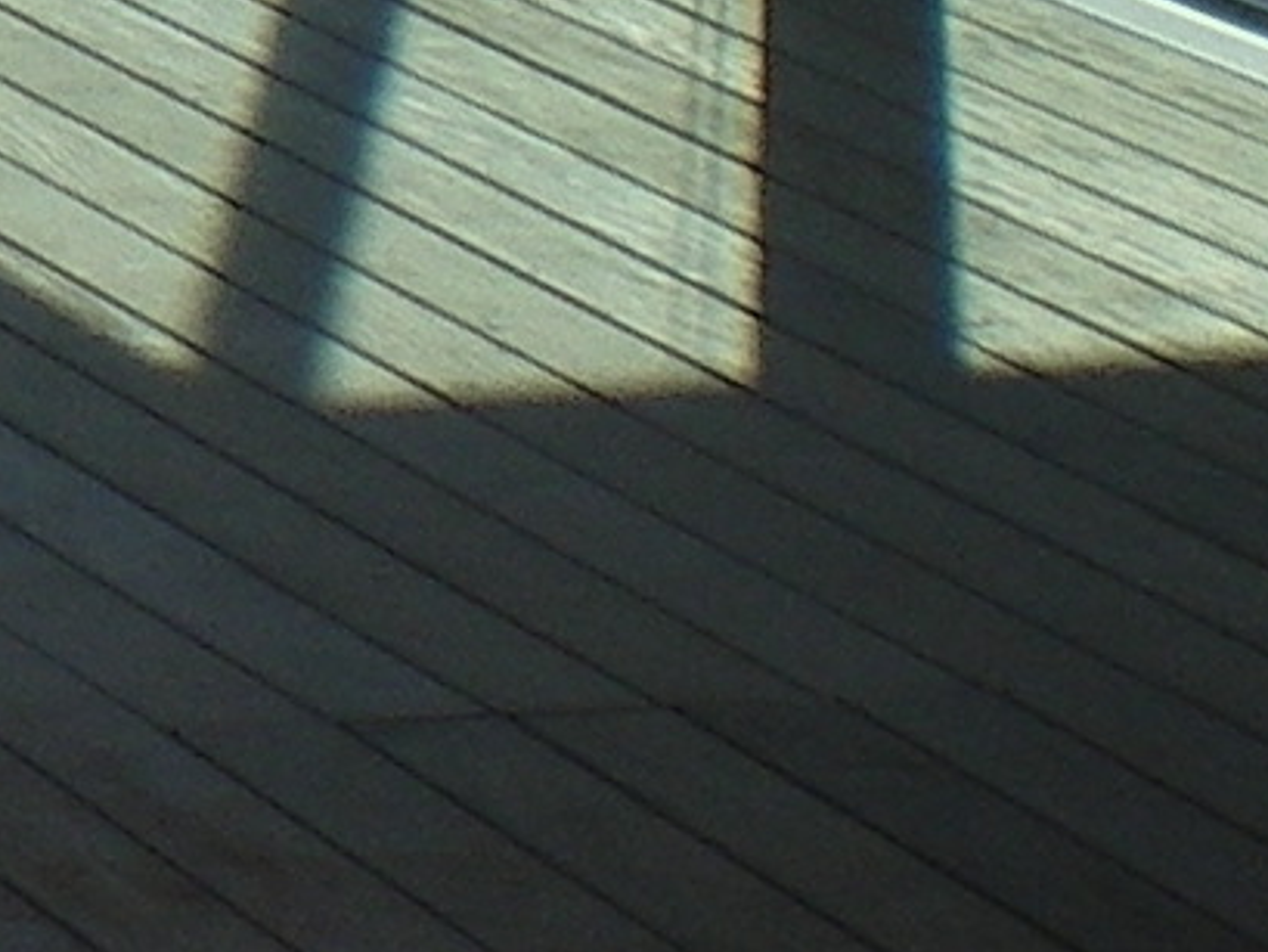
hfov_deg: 6.5
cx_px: -2012
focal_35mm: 287
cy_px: -1501
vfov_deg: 5.0
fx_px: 10516
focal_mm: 6.3
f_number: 4.6
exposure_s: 1/640
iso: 50
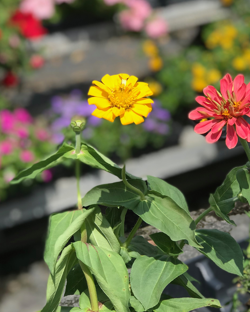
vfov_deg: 20.0
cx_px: 172
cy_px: 164
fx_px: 888
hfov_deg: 16.0
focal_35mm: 96
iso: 20
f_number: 2.8
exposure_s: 1/725
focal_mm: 6.6
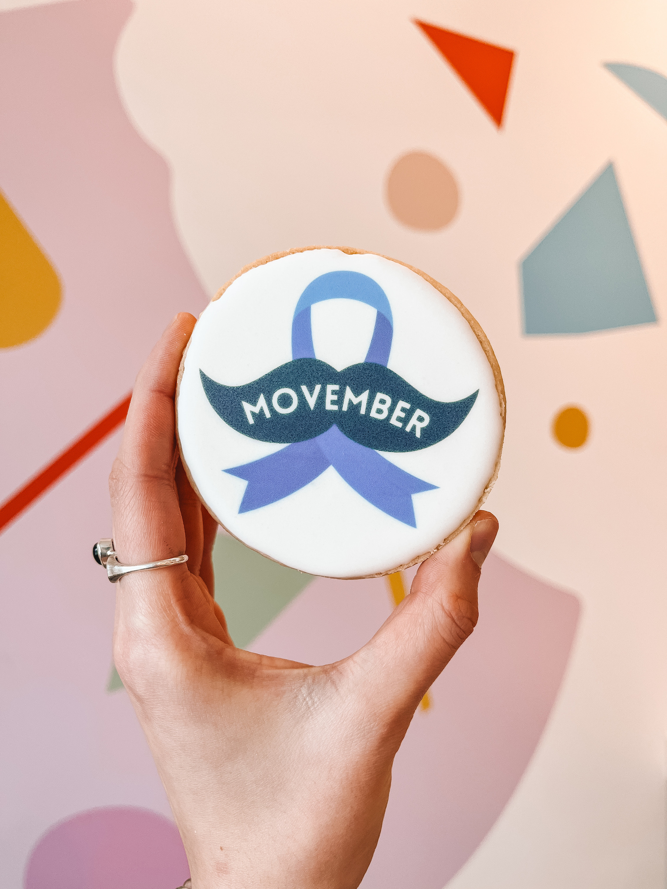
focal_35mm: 26
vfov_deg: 67.3
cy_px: 444
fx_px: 668
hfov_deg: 53.1
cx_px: 334
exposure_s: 1/120
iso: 64
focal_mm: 5.1
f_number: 1.6
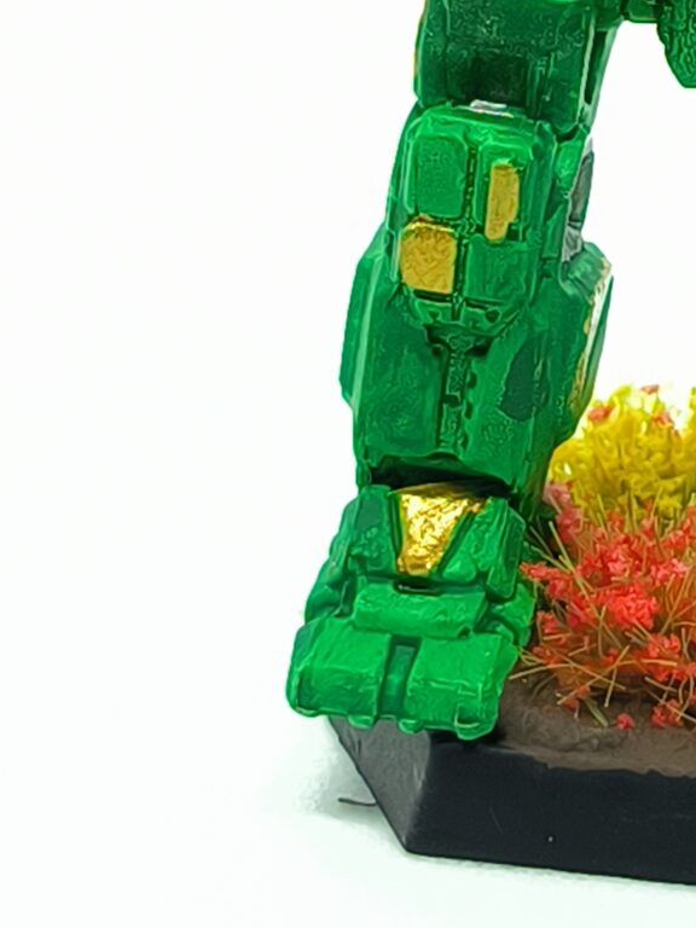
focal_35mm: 64
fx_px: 1716
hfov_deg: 22.1
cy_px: 147
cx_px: 697
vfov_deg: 29.4
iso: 163
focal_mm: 5.24
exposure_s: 1/90
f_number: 1.7
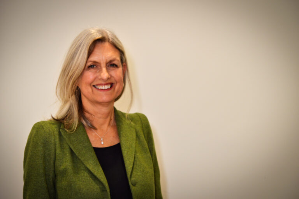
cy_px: 100
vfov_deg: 18.2
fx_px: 622
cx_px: 150
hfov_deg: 27.0
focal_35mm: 75
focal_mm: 50
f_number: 2.8
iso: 200
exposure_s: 1/125
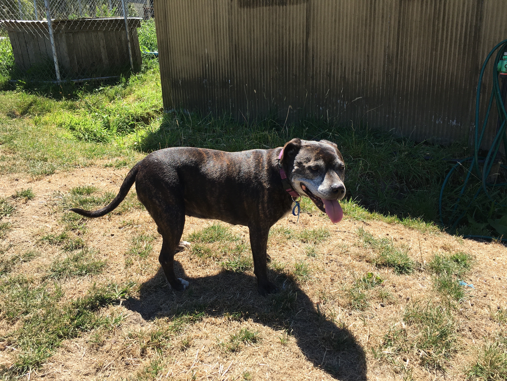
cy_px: 190
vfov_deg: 48.2
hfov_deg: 61.7
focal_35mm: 29
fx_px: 425
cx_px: 254
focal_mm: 4.15
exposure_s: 1/785
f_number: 2.2
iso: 25
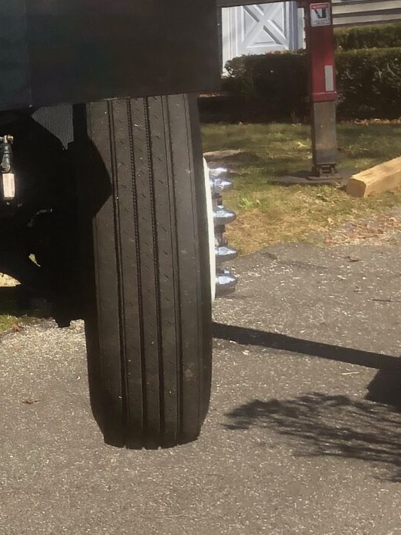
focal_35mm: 101
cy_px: 241
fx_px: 1561
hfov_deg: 13.6
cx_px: -245
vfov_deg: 19.4
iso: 20
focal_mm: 3.99
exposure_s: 1/1215
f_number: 1.8
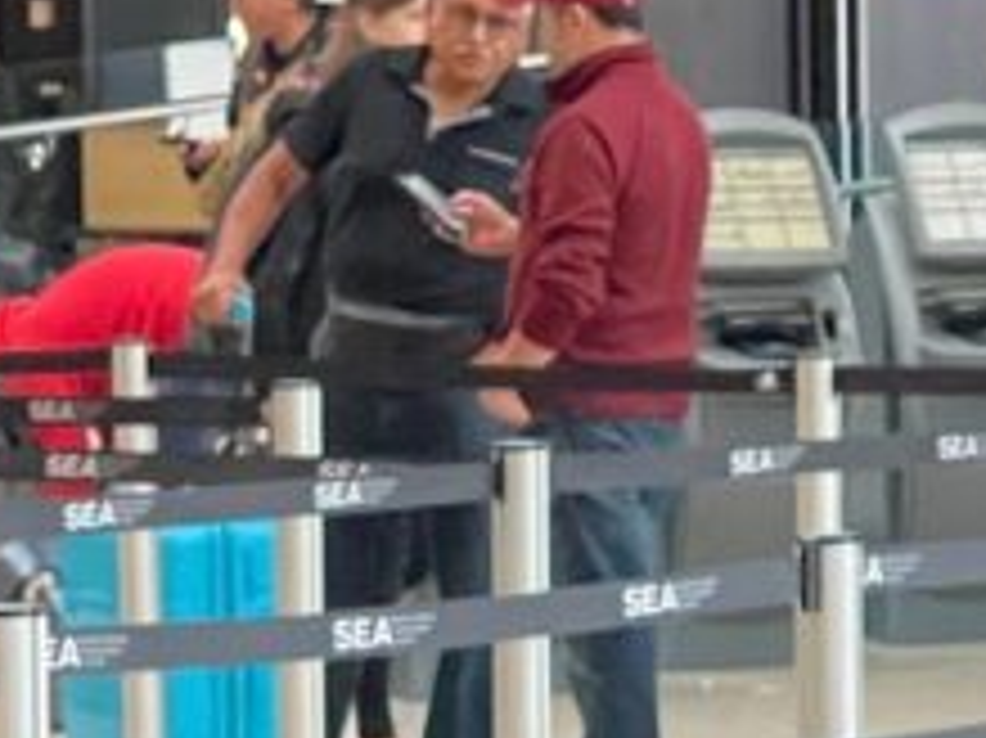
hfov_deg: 6.6
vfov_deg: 4.9
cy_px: 968
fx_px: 8512
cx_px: 941
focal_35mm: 299
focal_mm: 7.5
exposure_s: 1/60
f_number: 2.2
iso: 500
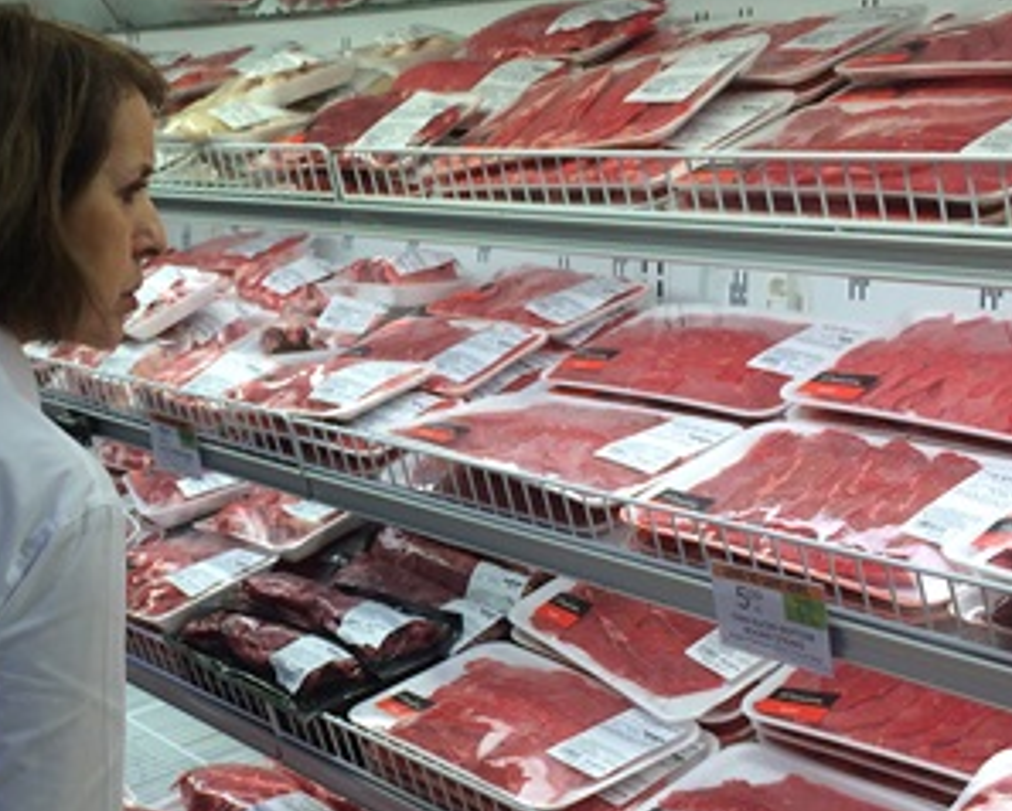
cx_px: 221
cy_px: 402
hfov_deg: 29.4
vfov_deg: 24.2
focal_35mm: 63
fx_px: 1888
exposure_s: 1/120
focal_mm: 4.12
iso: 64
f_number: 2.2
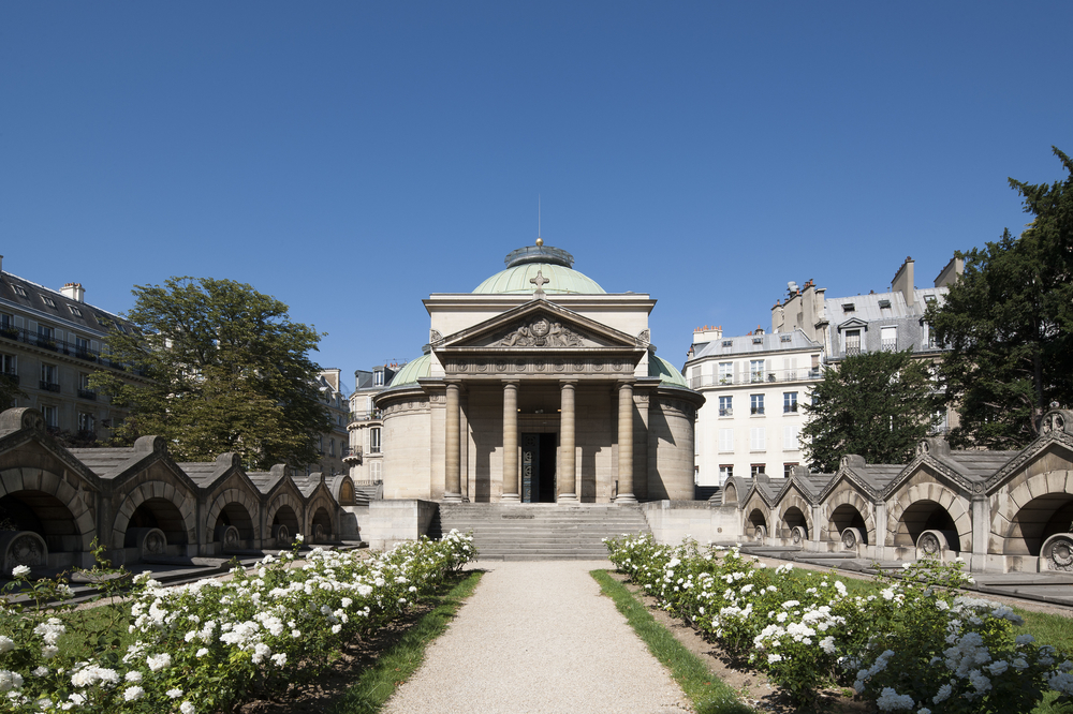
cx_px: 536
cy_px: 357
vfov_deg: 64.5
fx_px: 566
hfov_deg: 86.9
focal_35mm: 19
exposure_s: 1/80
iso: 100
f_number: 16
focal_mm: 19
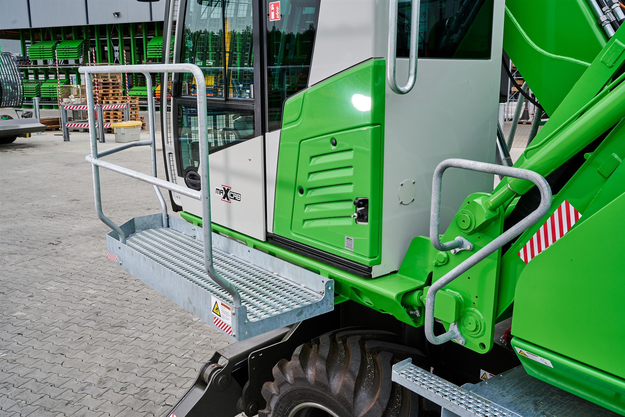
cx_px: 312
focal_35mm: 33
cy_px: 208
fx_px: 573
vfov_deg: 40.0
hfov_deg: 57.2
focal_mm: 33
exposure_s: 1/80
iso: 100
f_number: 10
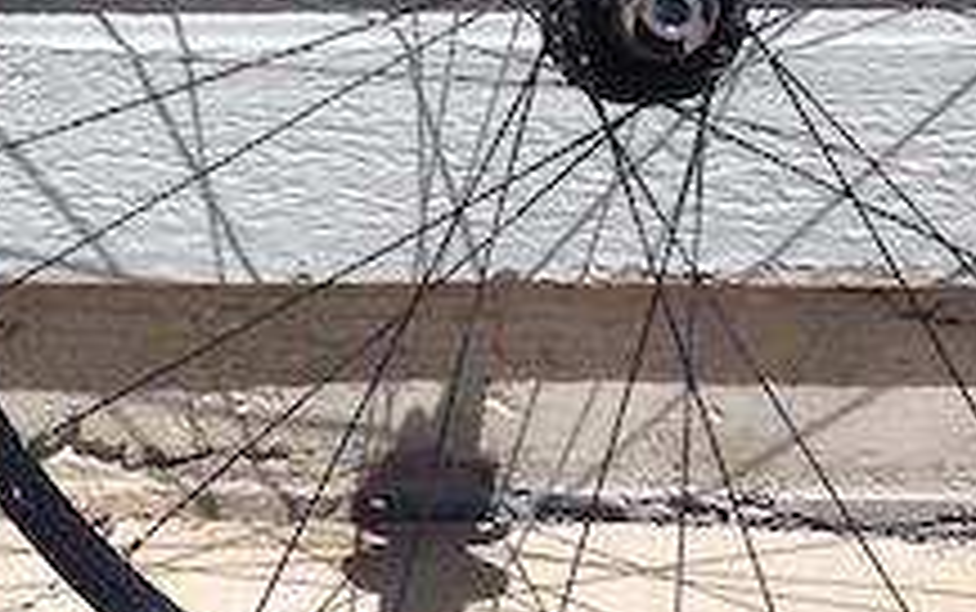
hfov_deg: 15.7
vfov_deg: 10.1
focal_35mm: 129
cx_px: -139
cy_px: 18
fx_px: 3434
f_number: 2.4
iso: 50
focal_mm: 4.12
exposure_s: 1/2358
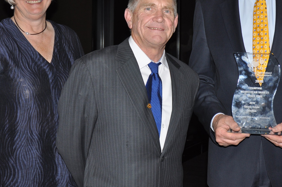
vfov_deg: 22.8
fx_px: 462
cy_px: 57
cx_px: 139
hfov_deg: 34.0
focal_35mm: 59
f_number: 3.8
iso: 400
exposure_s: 1/60
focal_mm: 24
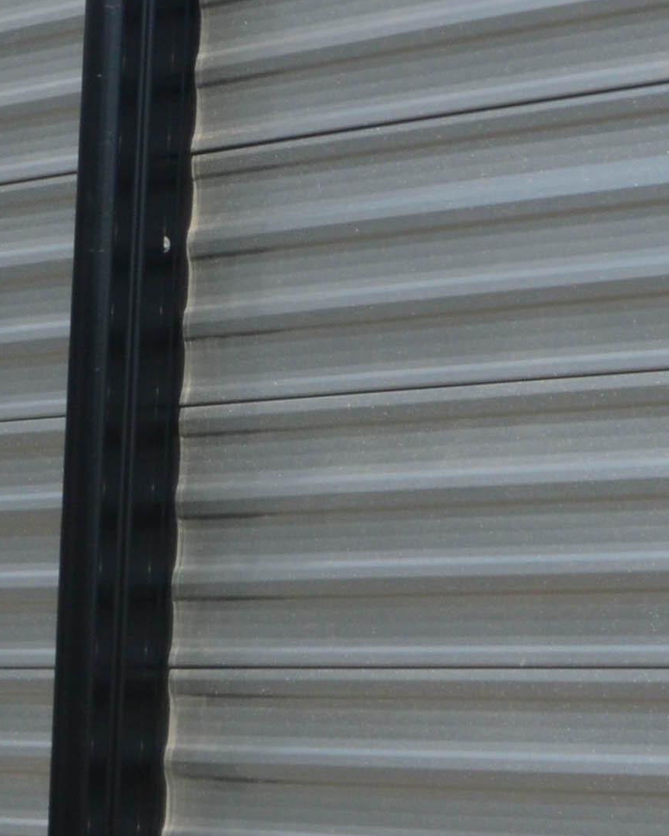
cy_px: 703
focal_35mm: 155
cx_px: 221
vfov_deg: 12.4
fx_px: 3835
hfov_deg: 10.0
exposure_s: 1/500
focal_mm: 24
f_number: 11
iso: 400
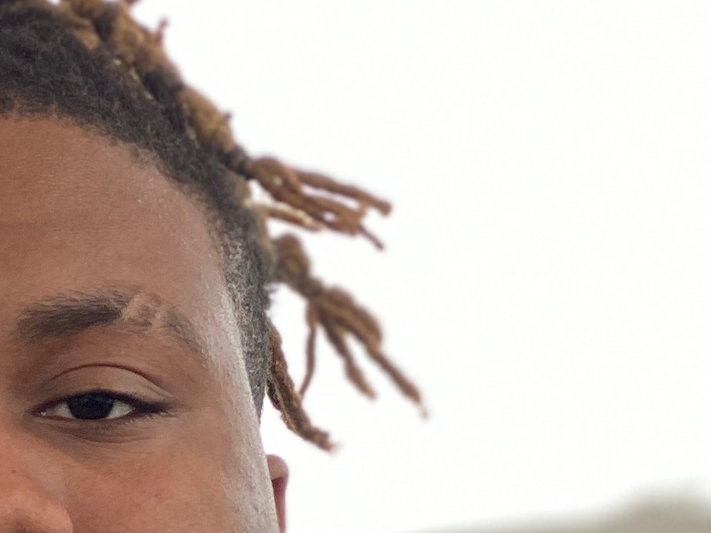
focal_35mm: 228
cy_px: 850
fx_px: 4683
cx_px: -15
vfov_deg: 6.4
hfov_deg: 8.6
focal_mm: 6
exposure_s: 1/120
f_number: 2
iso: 50
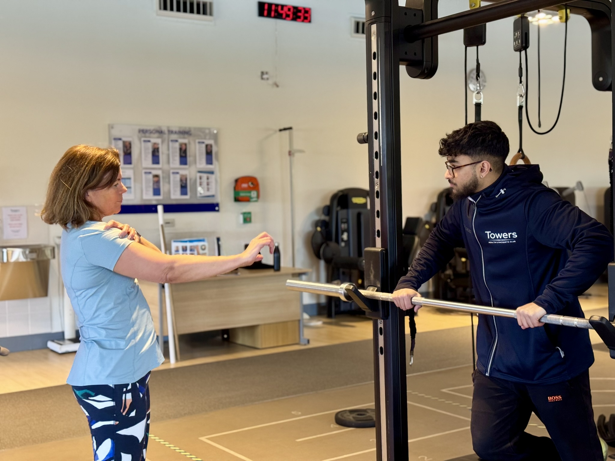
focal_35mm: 48
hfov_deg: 39.7
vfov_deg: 30.3
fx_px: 853
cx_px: 308
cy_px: 230
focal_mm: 6.76
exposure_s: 1/50
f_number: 1.78
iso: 200
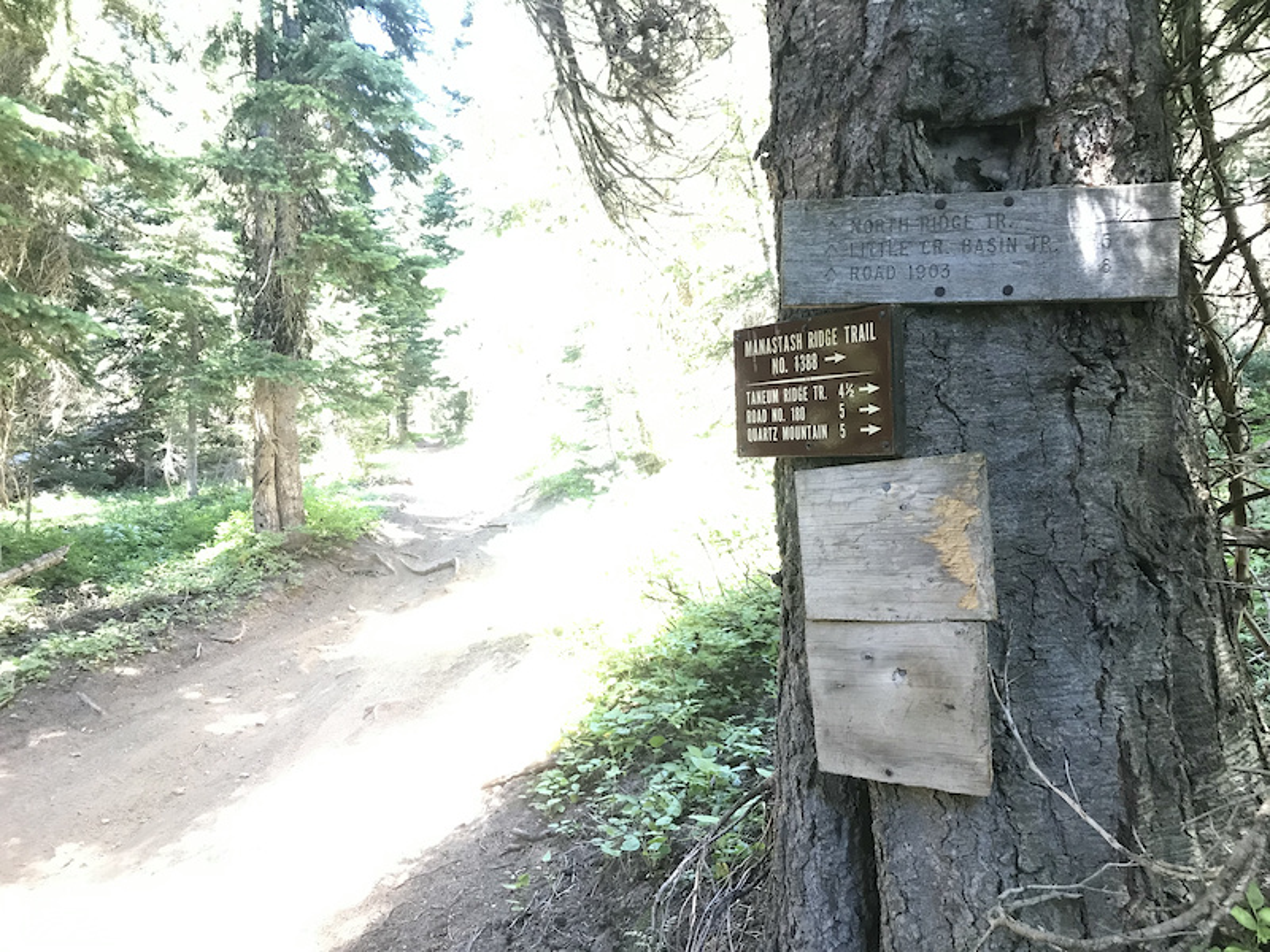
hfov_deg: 63.4
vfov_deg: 49.7
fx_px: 1027
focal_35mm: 28
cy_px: 476
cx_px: 635
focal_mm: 3.99
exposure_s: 1/30
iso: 40
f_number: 1.8
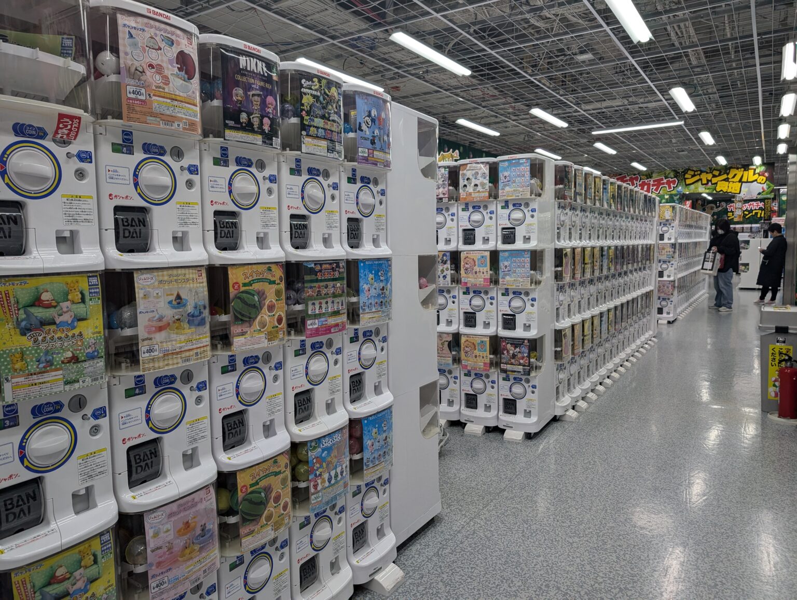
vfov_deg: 56.9
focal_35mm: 24
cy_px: 300
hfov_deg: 71.5
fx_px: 553
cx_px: 398
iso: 75
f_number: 1.68
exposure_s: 1/389
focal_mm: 6.9
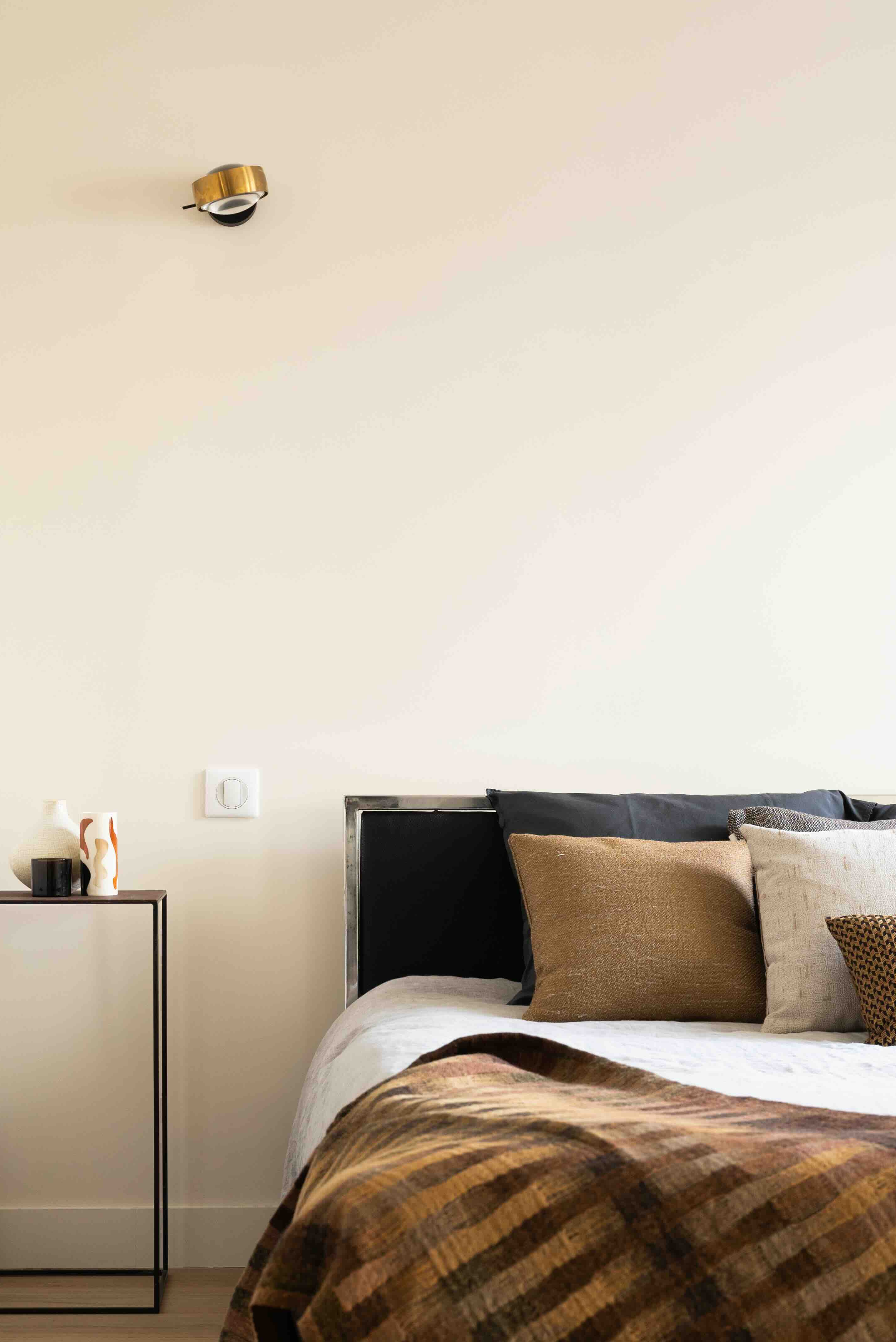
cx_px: 424
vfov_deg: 30.0
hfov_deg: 20.3
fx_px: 2499
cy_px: 764
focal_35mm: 67
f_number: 6.3
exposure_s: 1/20
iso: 500
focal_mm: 48
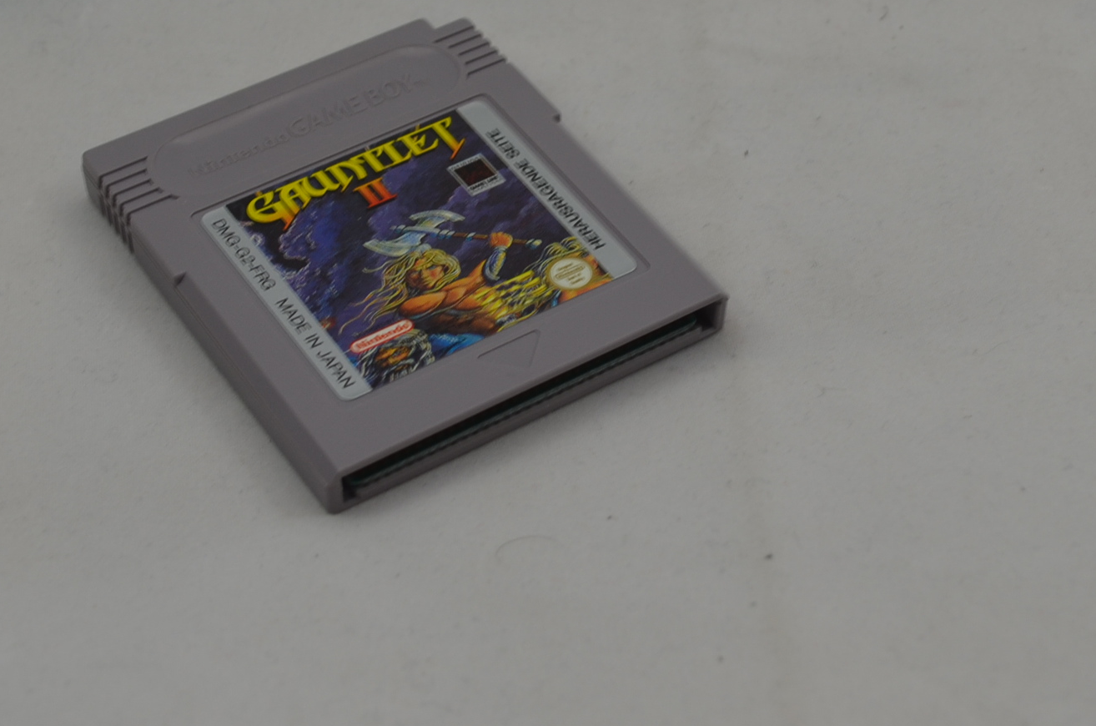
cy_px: 168
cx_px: 538
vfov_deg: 15.0
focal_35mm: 90
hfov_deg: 22.7
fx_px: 2734
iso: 200
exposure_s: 1/160
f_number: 6.3
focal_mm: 32
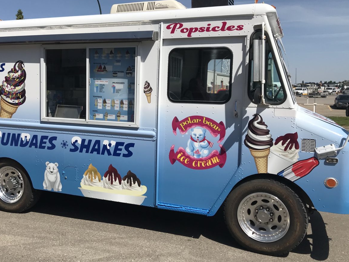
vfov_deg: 38.7
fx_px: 373
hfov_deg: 49.8
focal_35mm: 37
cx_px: 137
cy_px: 130
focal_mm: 3.99
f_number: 1.8
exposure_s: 1/4367
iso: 20
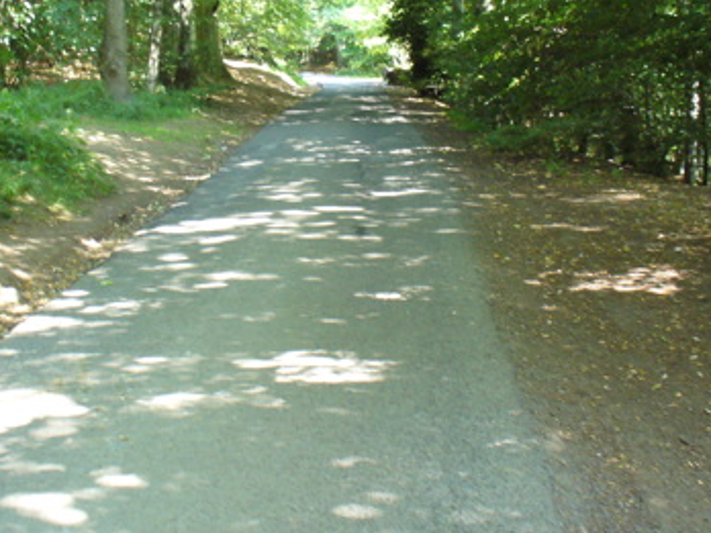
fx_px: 1130
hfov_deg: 34.8
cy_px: 149
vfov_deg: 26.3
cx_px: 281
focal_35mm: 55
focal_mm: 6.1
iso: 200
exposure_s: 1/30
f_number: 2.8
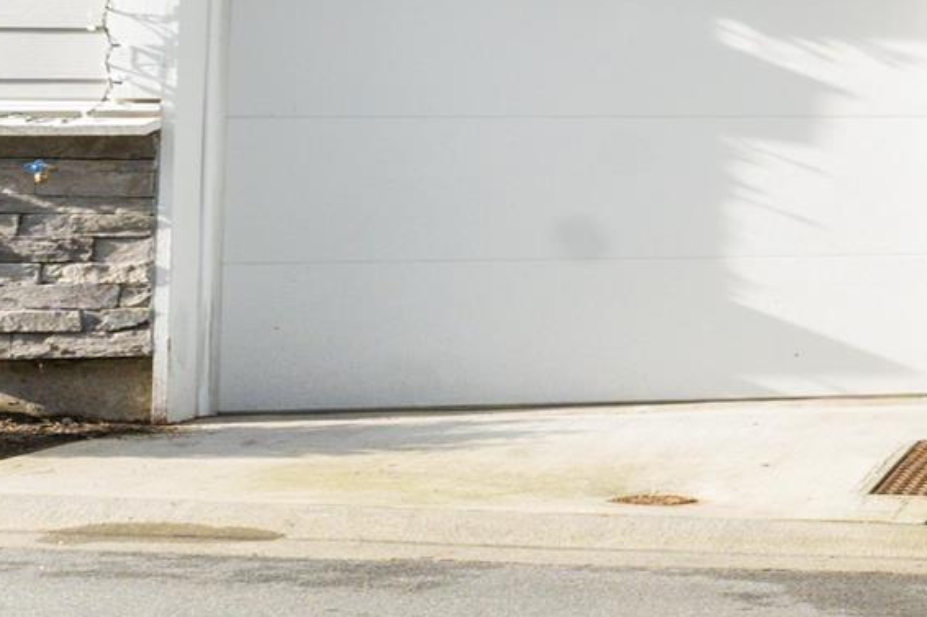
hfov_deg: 16.0
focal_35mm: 76
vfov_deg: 13.6
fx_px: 1956
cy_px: -818
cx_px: 2105
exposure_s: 1/160
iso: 1000
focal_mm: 14
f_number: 9
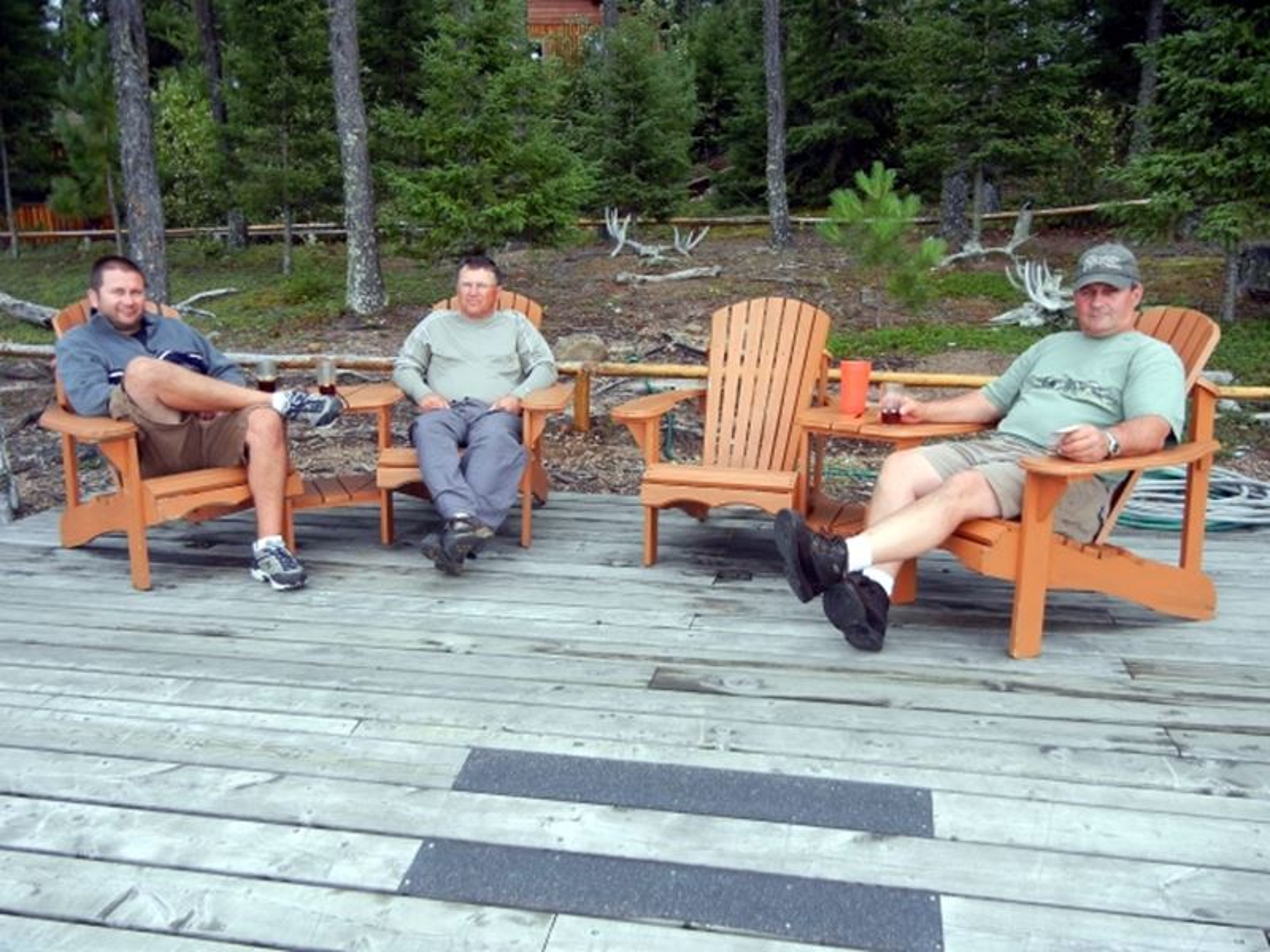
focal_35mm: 30
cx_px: 635
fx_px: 1101
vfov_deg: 46.8
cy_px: 476
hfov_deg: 60.0
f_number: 3.5
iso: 160
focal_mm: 5.4
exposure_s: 1/320
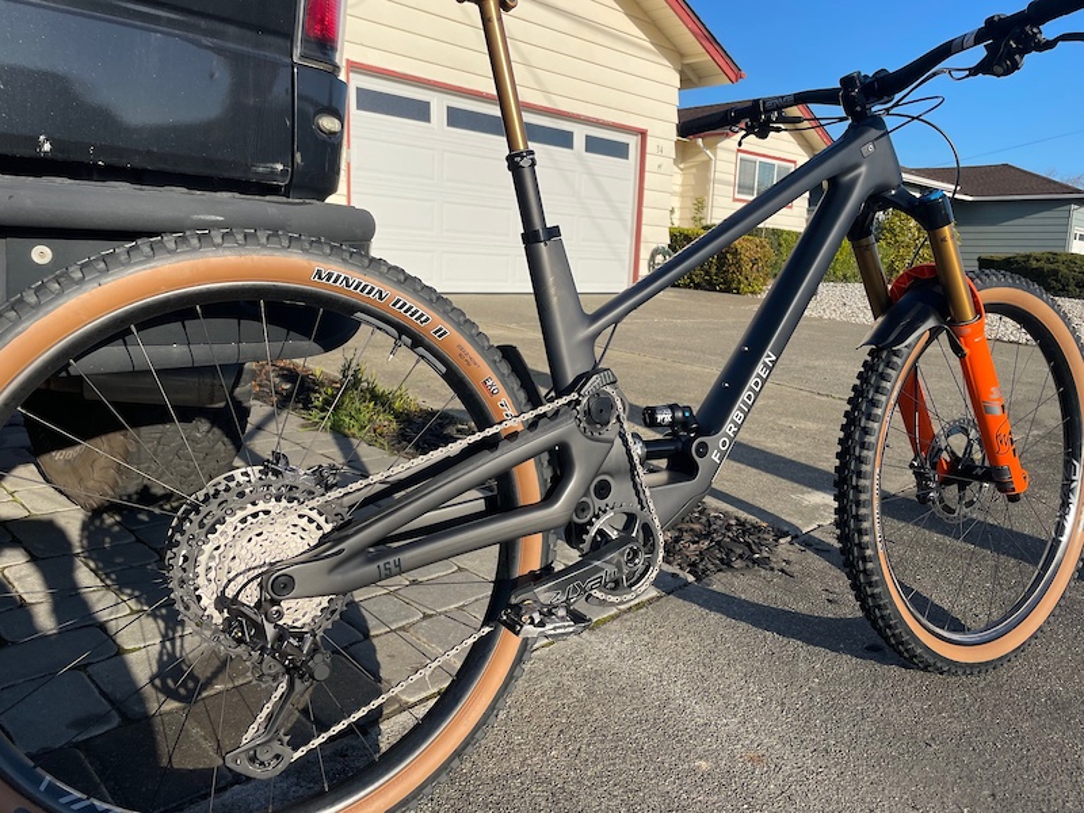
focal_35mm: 26
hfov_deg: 67.3
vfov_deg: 53.1
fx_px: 814
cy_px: 406
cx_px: 542
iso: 32
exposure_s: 1/3125
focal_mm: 4.2
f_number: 1.6
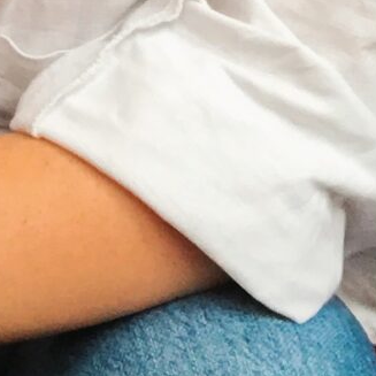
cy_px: -264
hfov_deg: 9.8
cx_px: -49
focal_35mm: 177
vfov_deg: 9.5
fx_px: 2175
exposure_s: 1/30
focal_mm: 2.87
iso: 100
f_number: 2.2
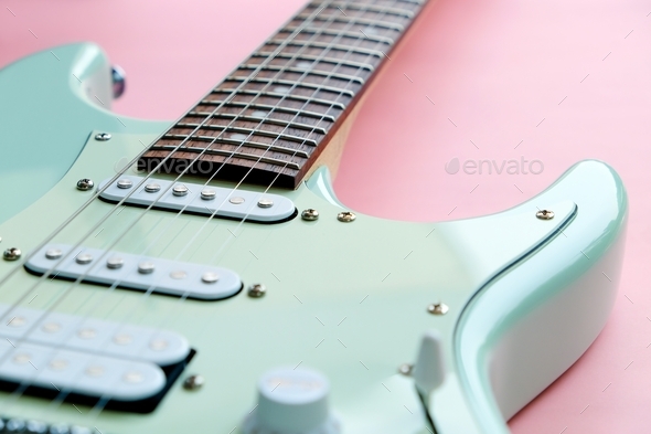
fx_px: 1500
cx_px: 326
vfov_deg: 16.4
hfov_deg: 24.5
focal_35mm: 83
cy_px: 217
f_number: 5.6
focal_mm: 55
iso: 200
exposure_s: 1/320
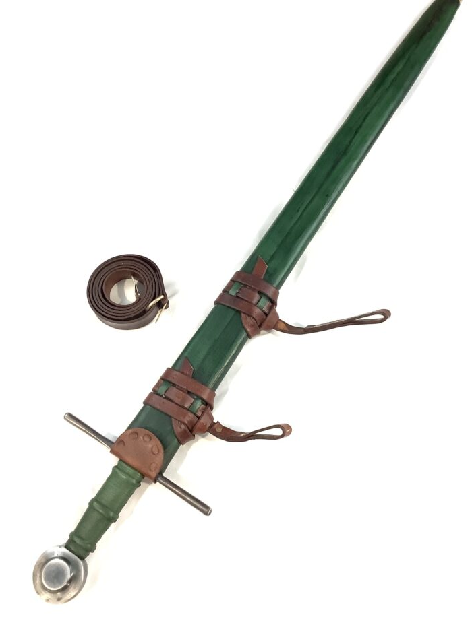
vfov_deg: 53.9
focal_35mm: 34
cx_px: 246
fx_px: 618
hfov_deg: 41.8
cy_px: 290
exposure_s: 1/60
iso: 250
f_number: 2.4
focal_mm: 3.3
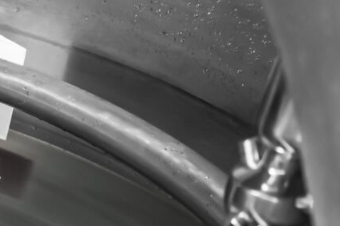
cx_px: -361
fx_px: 1095
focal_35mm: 116
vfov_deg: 10.8
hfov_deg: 14.4
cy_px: 440
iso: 3200
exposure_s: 1/60
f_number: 4
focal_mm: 24
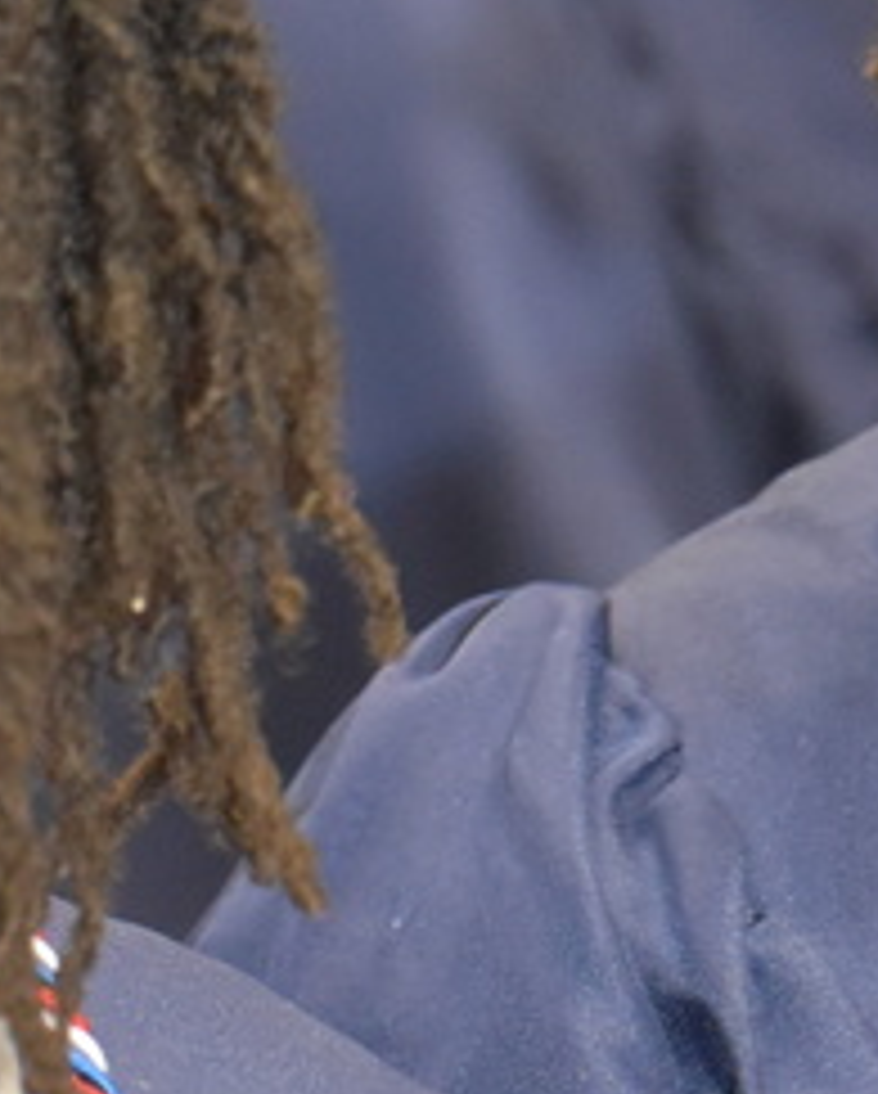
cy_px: 923
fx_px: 17669
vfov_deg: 3.5
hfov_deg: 2.8
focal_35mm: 545
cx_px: 1177
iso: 3600
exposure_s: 1/60
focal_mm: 92
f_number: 4
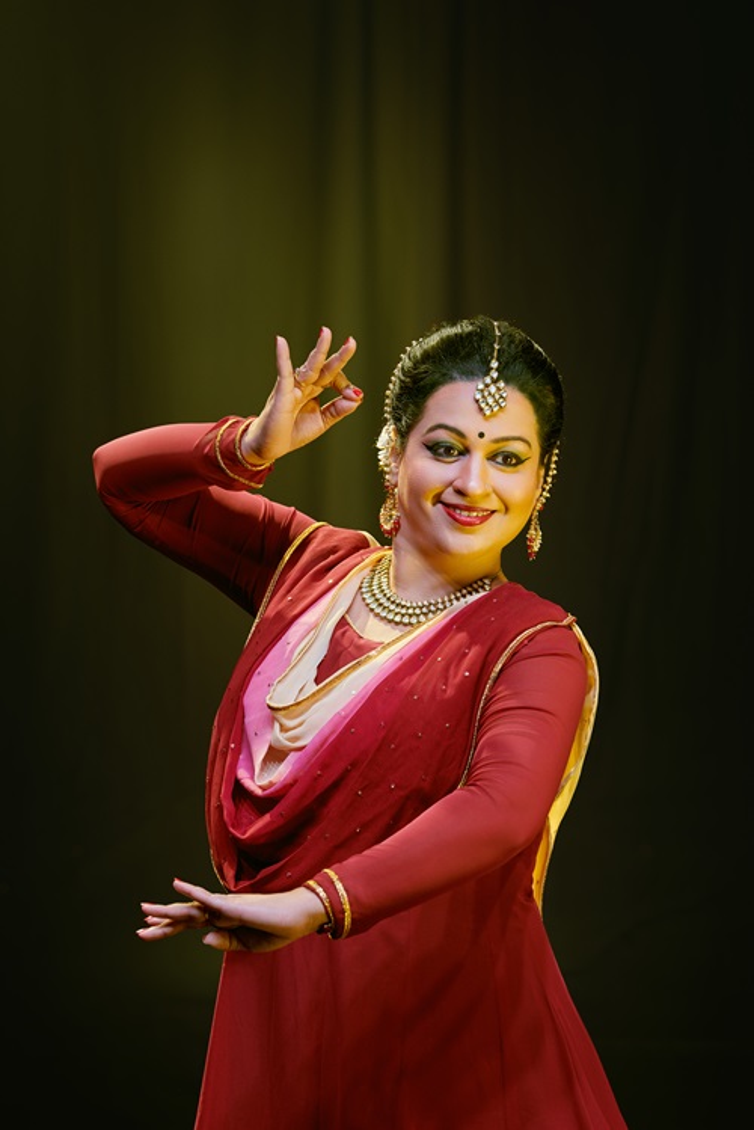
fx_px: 5335
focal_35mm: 170
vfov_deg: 12.1
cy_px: 565
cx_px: 377
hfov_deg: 8.1
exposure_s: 1/125
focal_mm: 170
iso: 500
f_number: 6.3
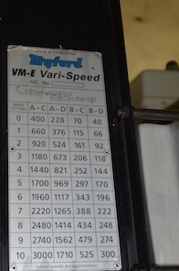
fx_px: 465
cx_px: 75
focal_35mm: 62
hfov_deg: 21.8
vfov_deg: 32.4
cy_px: 150
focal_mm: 30
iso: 800
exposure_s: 1/60
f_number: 4.2
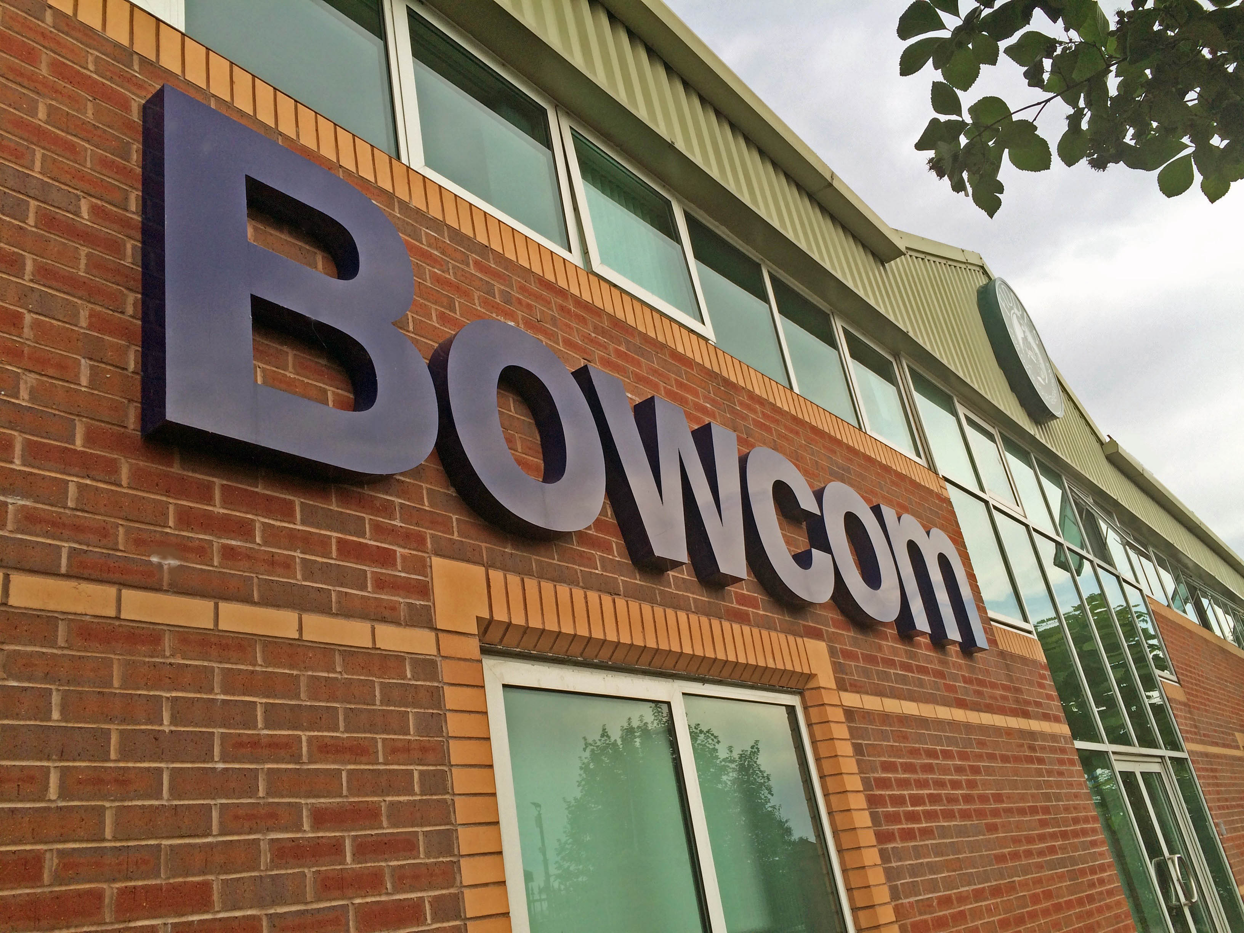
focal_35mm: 29
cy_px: 466
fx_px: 1042
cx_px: 622
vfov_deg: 48.2
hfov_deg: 61.7
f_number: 2.2
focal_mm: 4.15
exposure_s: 1/526
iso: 32
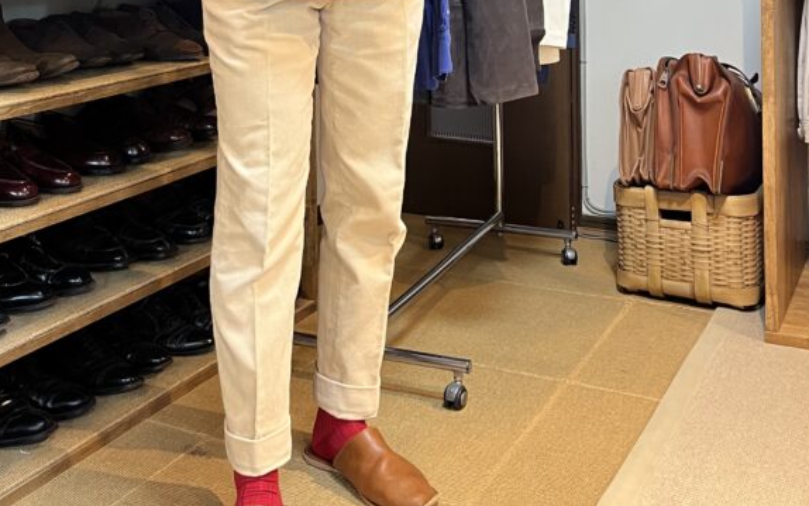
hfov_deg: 41.8
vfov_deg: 25.0
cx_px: 364
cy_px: -49
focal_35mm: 48
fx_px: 1059
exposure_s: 1/50
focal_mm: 5.1
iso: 200
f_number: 1.6
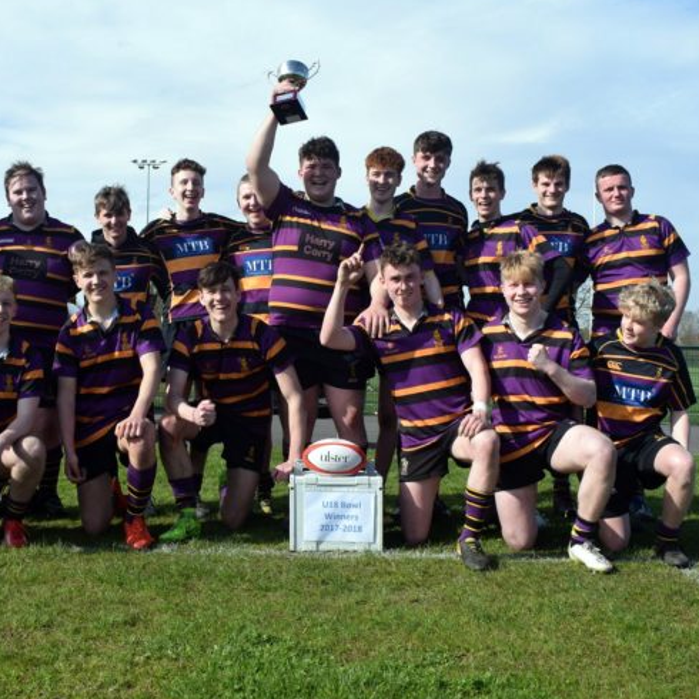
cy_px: 350
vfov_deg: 38.3
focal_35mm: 44
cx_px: 264
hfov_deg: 38.1
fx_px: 1005
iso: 400
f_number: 6.3
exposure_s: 1/1600
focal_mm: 22
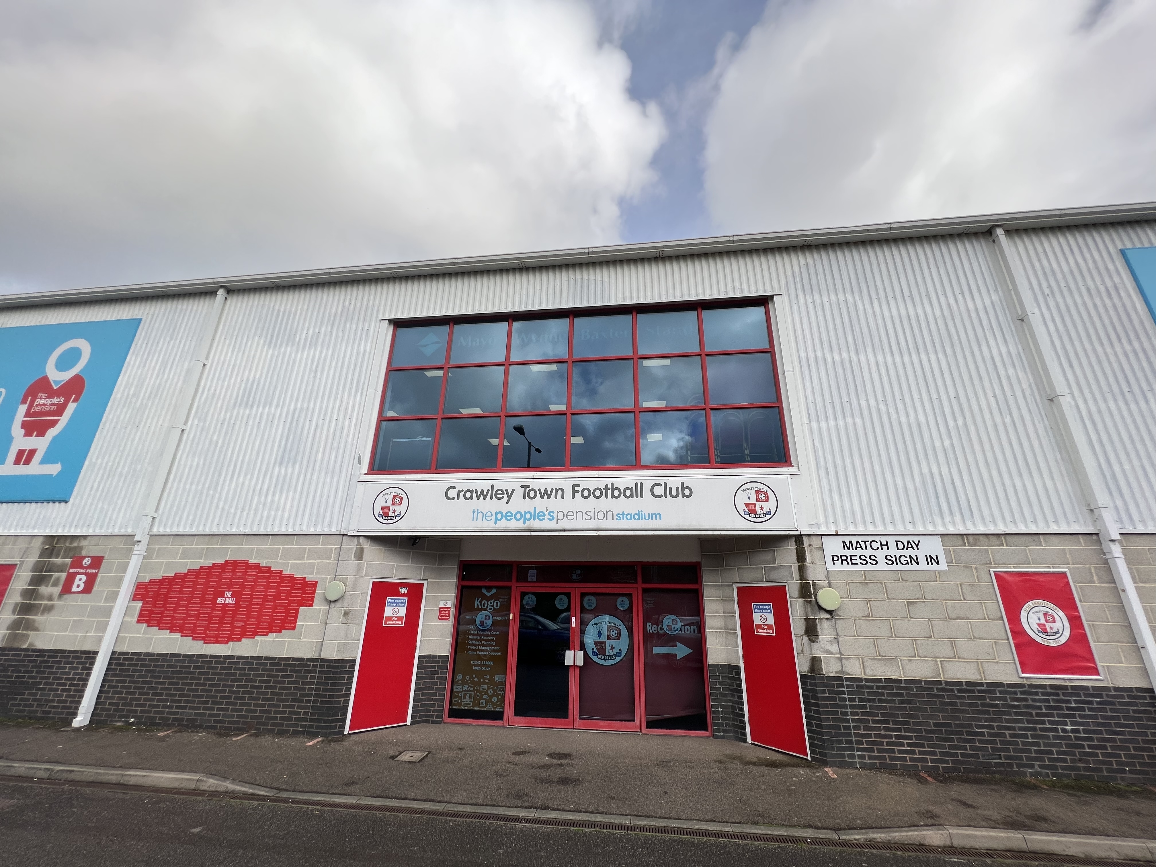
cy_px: 434
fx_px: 434
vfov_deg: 89.9
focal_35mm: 13
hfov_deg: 106.2
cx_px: 578
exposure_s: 1/1531
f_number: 1.8
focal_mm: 1.57
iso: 32
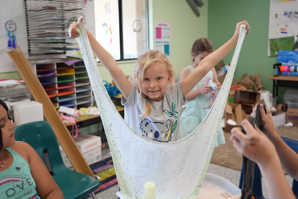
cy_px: 100
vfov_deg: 35.1
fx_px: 315
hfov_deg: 50.7
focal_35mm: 38
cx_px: 149
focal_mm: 38
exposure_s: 1/160
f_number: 4
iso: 2000
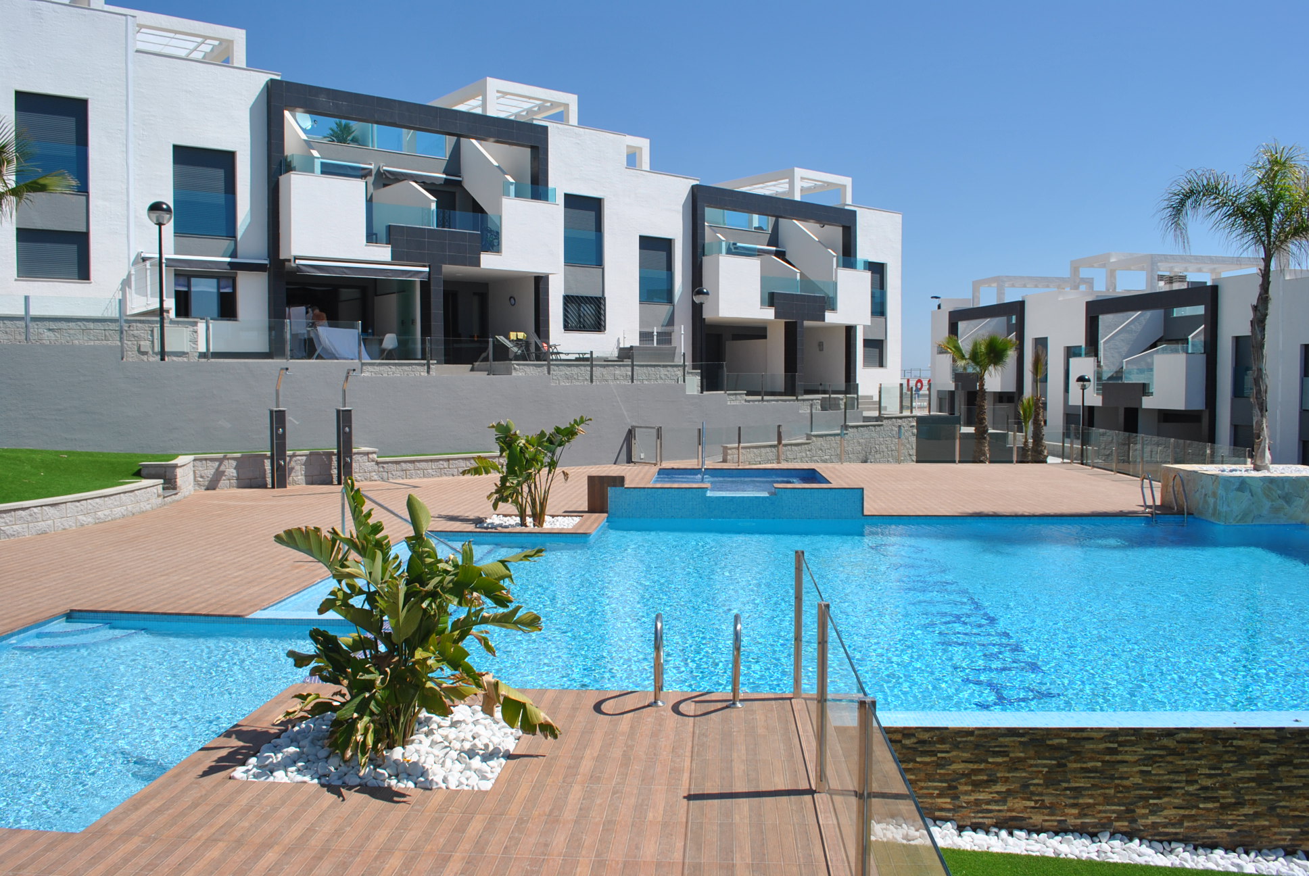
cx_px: 654
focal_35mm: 27
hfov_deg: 67.3
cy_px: 438
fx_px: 983
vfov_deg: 48.0
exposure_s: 1/400
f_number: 10
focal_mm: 18
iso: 100
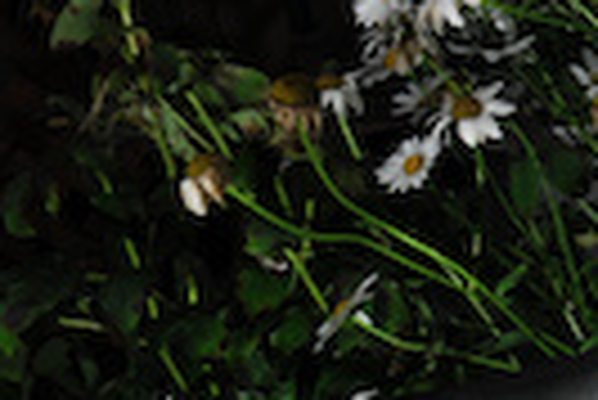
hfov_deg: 7.8
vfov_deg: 5.4
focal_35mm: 243
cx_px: 1461
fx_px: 4041
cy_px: 1175
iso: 250
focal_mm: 27
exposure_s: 1/60
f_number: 8
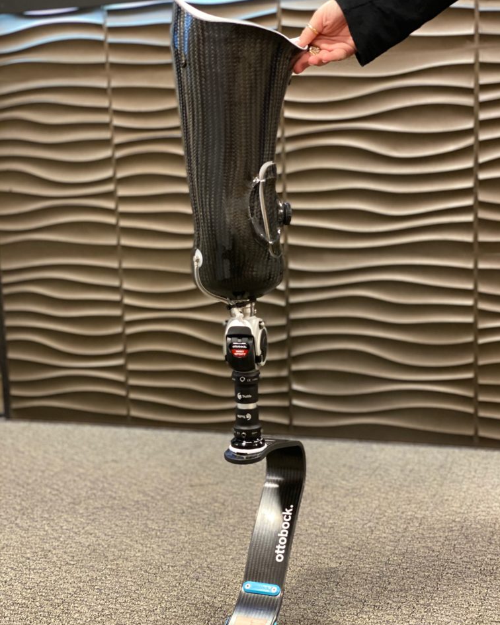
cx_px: 253
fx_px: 1017
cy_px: 324
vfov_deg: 34.1
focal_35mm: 55
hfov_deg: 27.6
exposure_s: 1/24
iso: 500
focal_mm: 6
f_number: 2
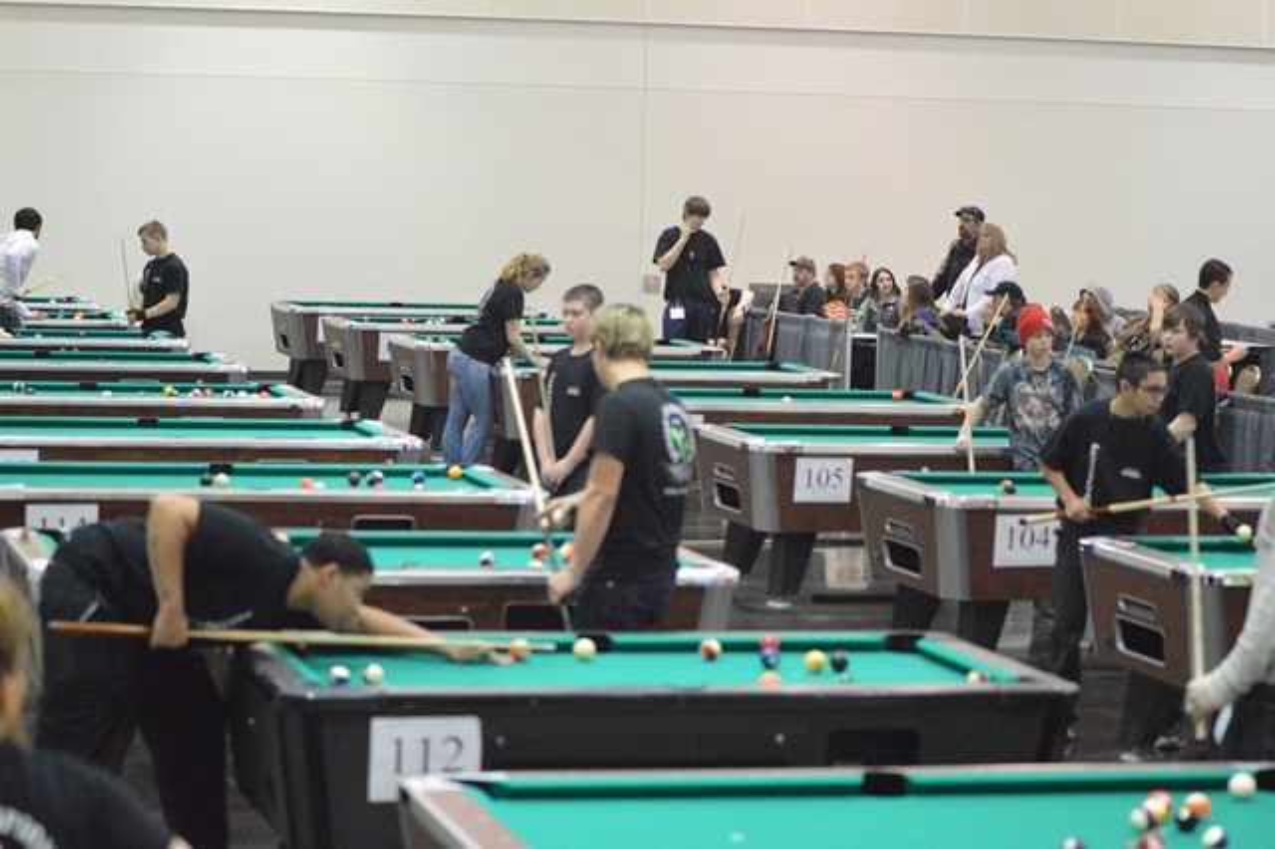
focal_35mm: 105
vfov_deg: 13.0
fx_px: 3717
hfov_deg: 19.5
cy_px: 424
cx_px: 638
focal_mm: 70
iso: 6400
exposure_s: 1/500
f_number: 2.8
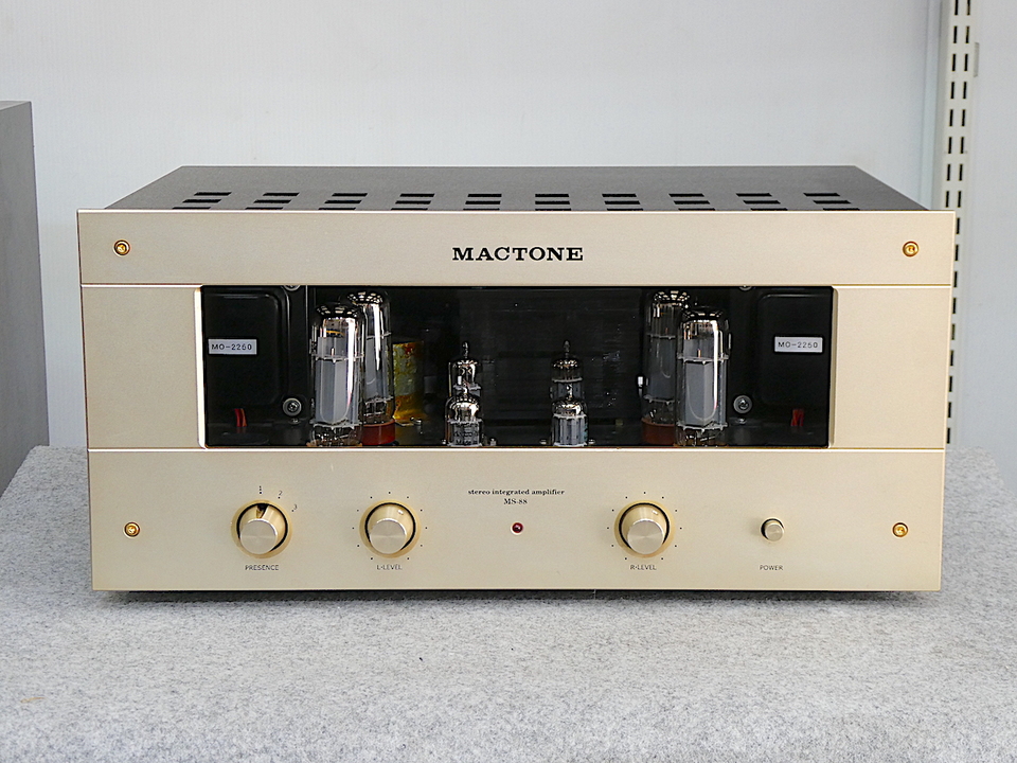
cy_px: 382
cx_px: 508
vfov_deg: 22.6
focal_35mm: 65
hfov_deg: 29.8
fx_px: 1910
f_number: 4.4
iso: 200
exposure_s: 1/30
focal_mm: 11.7
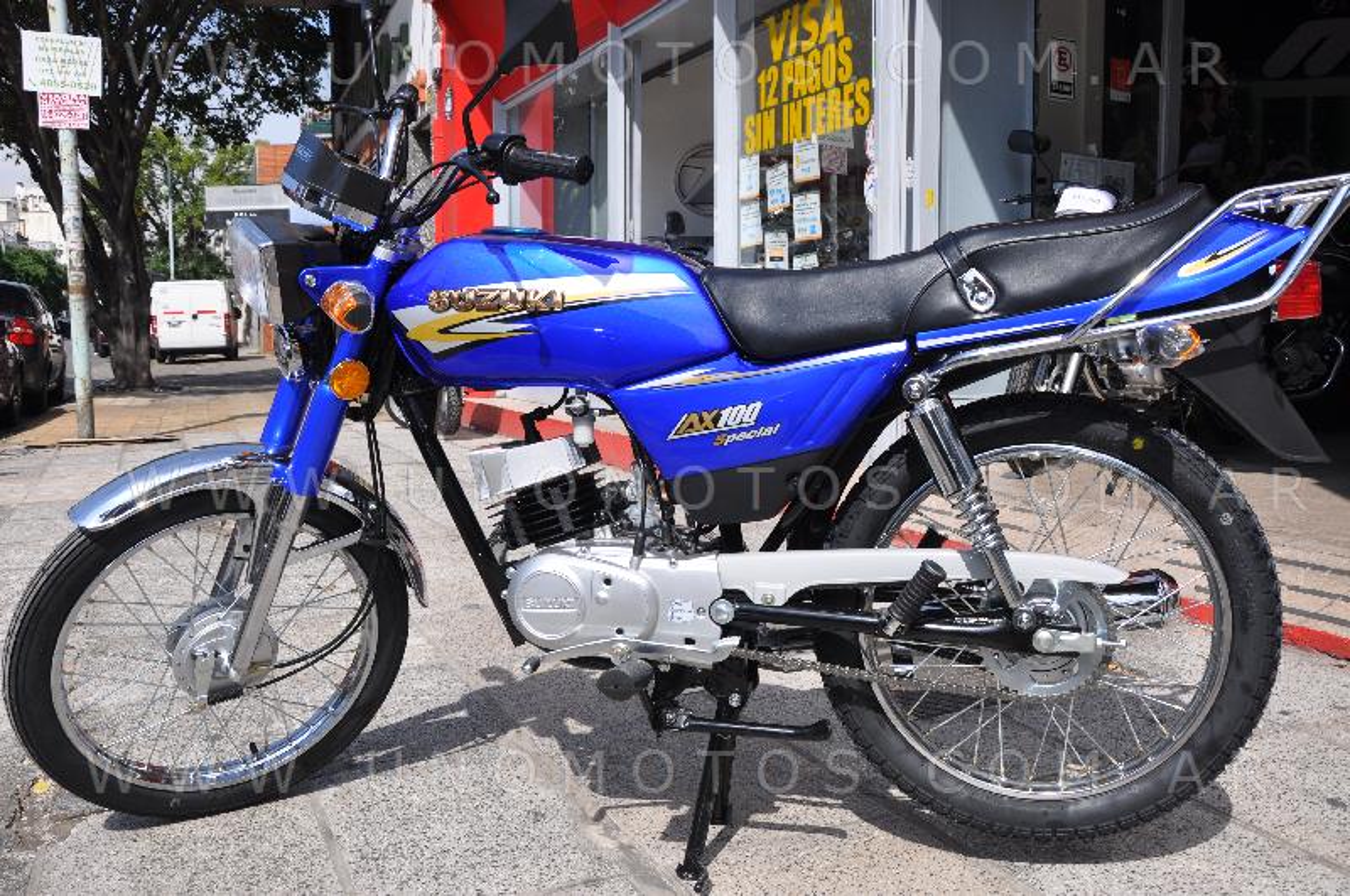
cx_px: 675
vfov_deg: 39.9
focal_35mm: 33
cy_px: 448
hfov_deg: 57.3
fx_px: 1236
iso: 200
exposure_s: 1/400
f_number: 10
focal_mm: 22
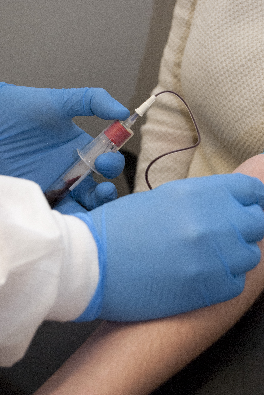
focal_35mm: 82
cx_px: 132
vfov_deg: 24.6
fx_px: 905
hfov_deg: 16.6
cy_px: 198
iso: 800
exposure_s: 1/60
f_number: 5.6
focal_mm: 55
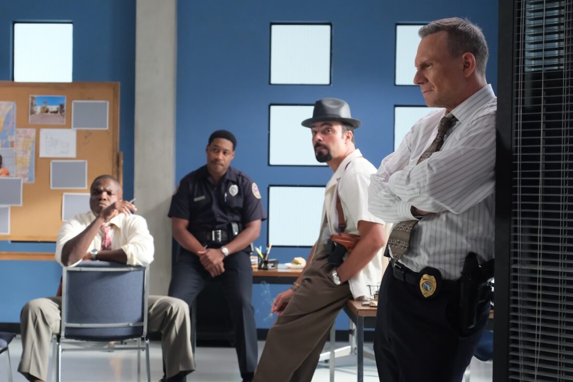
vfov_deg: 20.3
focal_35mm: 67
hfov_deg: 30.0
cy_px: 221
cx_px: 246
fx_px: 1066
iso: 3200
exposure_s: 1/160
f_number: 4.5
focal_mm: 36.5
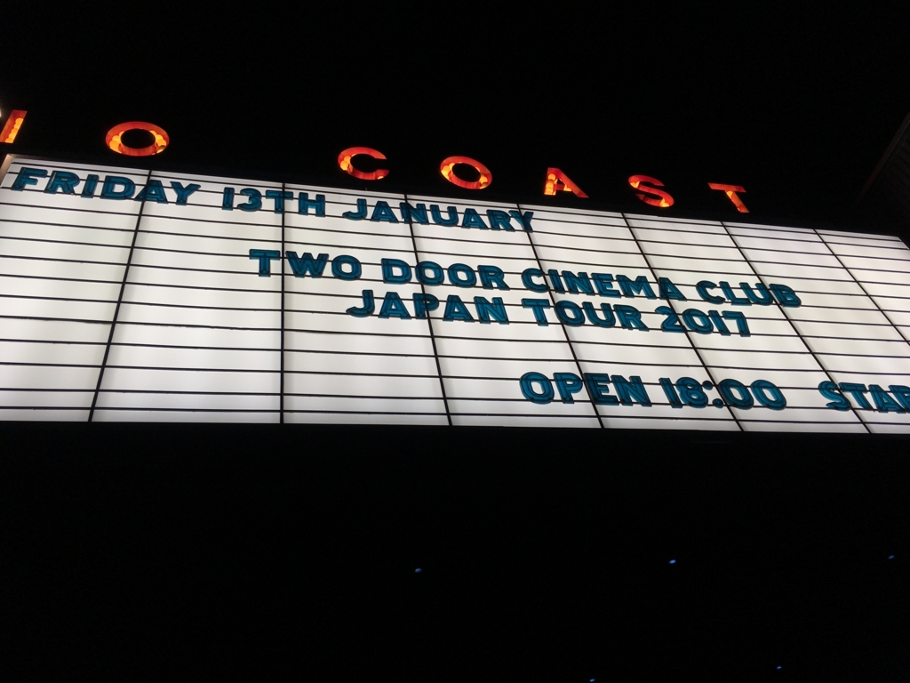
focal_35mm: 29
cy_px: 342
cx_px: 455
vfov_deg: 48.2
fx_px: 762
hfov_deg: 61.7
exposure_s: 1/162
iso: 25
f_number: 2.2
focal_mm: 4.15
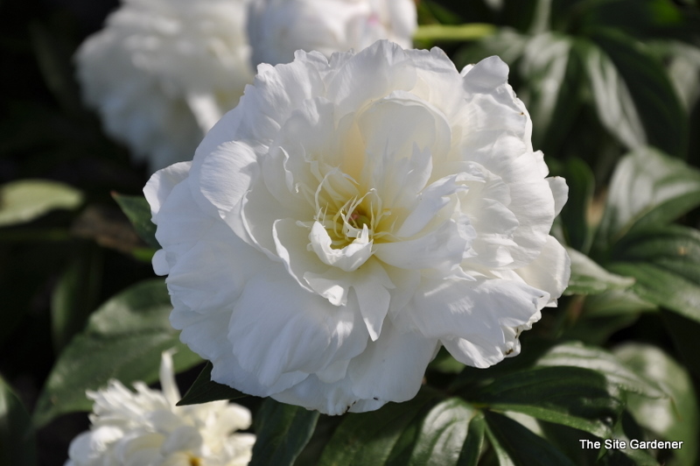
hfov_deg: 14.0
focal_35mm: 147
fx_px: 2856
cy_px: 233
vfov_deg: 9.3
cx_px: 350
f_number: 8
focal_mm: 98
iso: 200
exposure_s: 1/250
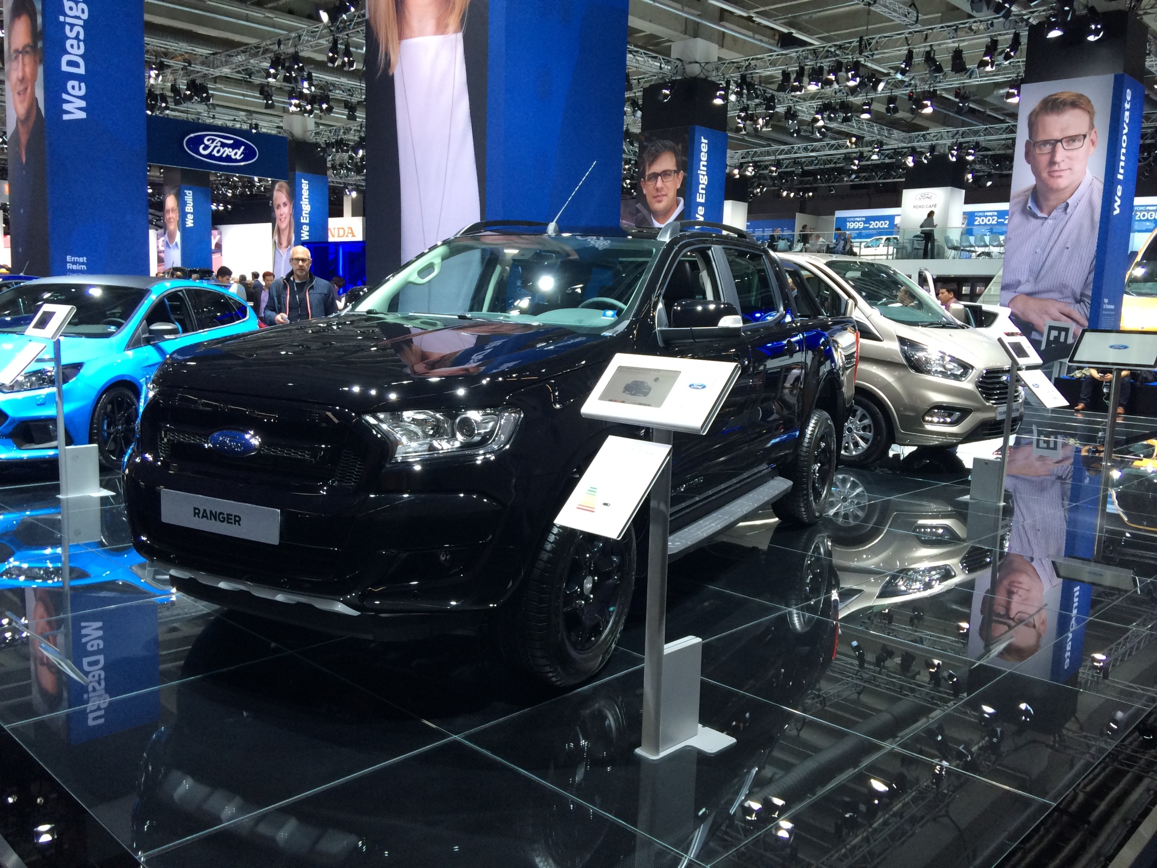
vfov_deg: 48.2
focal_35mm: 29
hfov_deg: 61.7
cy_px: 434
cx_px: 578
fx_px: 969
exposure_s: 1/30
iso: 40
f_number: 2.2
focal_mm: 4.15
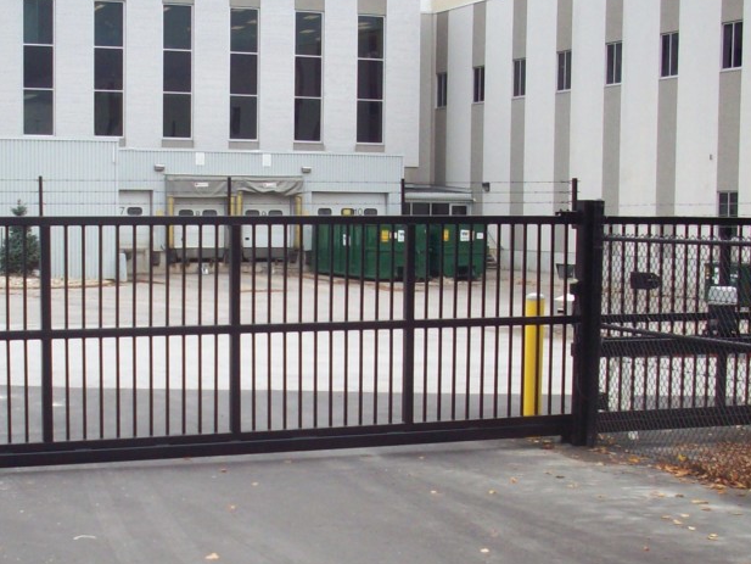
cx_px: 222
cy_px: 379
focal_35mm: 72
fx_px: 1562
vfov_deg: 20.4
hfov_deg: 26.8
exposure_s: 1/359
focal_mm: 6.2
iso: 80
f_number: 2.8
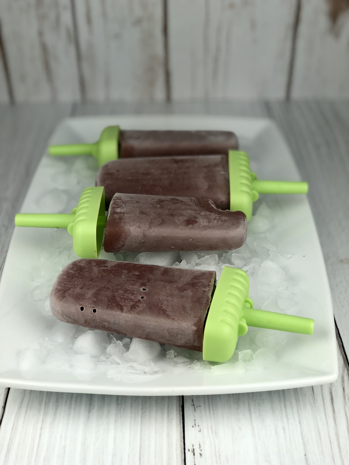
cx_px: 174
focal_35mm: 57
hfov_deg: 25.7
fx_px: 766
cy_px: 232
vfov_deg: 33.8
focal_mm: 6.6
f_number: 2.8
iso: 20
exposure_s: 1/233
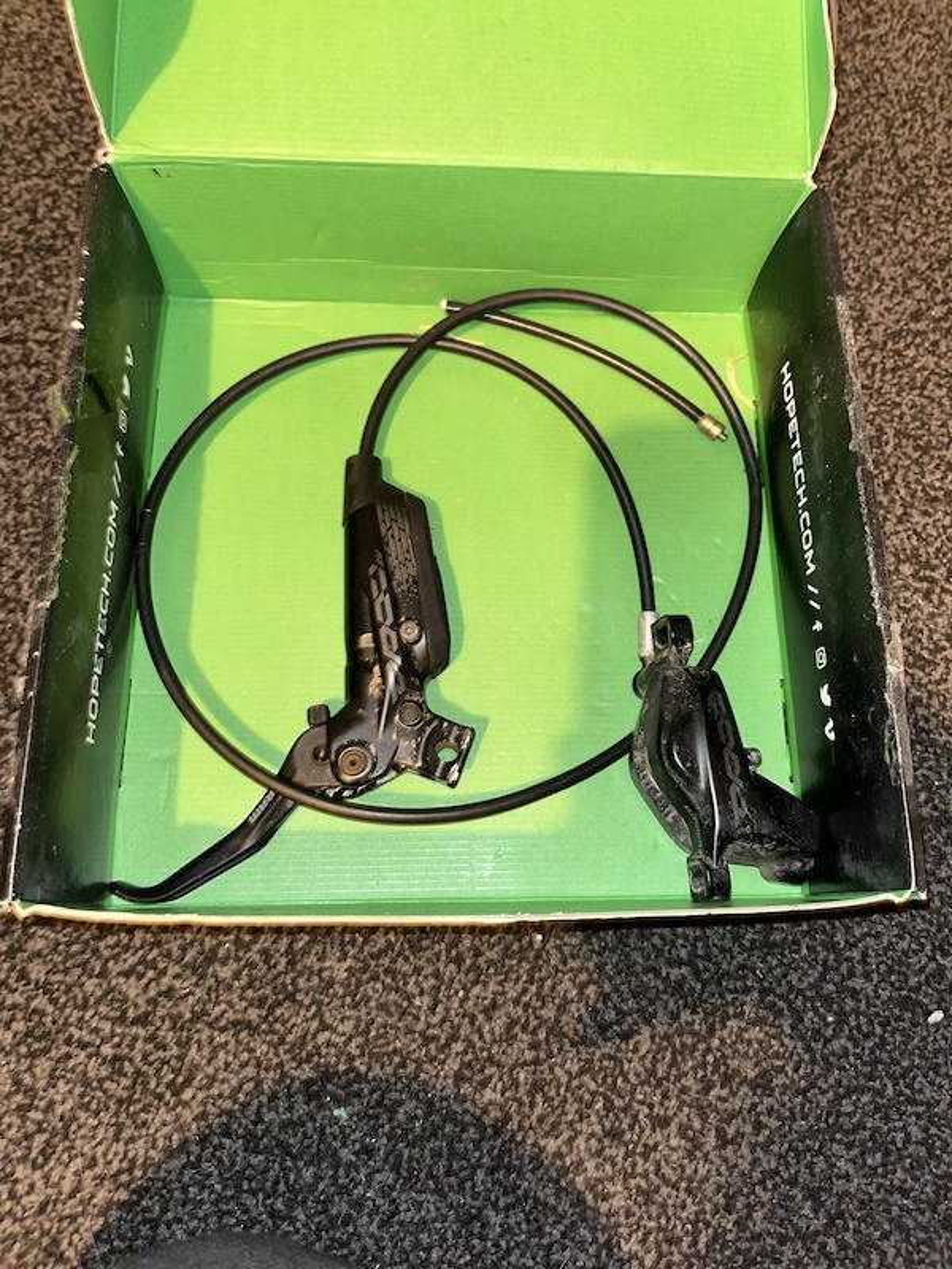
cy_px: 634
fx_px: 953
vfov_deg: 67.3
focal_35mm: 26
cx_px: 476
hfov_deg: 53.1
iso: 32
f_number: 1.6
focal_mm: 5.1
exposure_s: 1/4
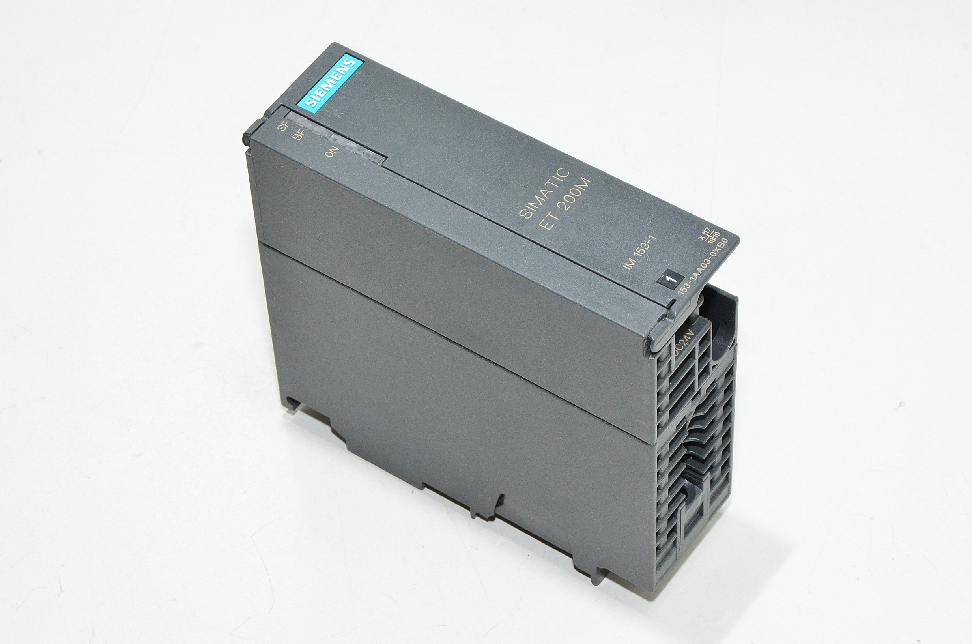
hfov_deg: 16.1
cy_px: 322
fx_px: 3435
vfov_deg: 10.7
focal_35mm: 128
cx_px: 486
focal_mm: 85
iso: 1600
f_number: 16
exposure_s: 1/50
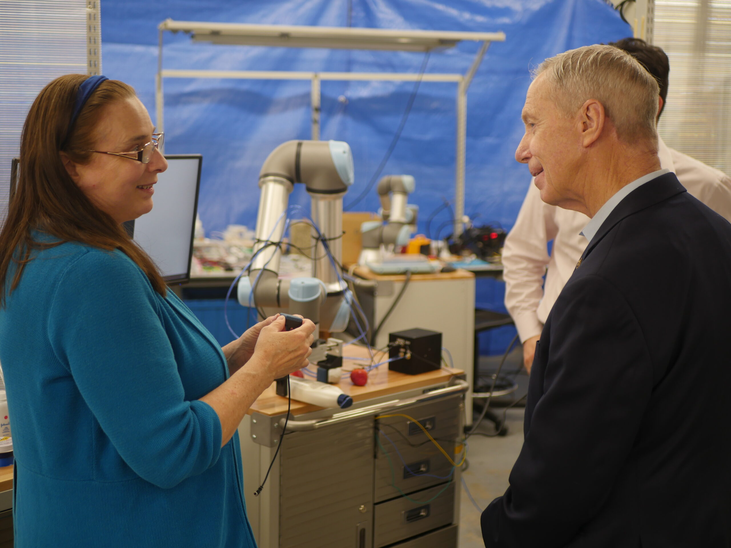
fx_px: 1056
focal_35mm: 50
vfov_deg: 29.1
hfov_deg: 38.2
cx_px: 366
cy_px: 274
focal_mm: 25
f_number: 1.7
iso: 200
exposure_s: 1/80
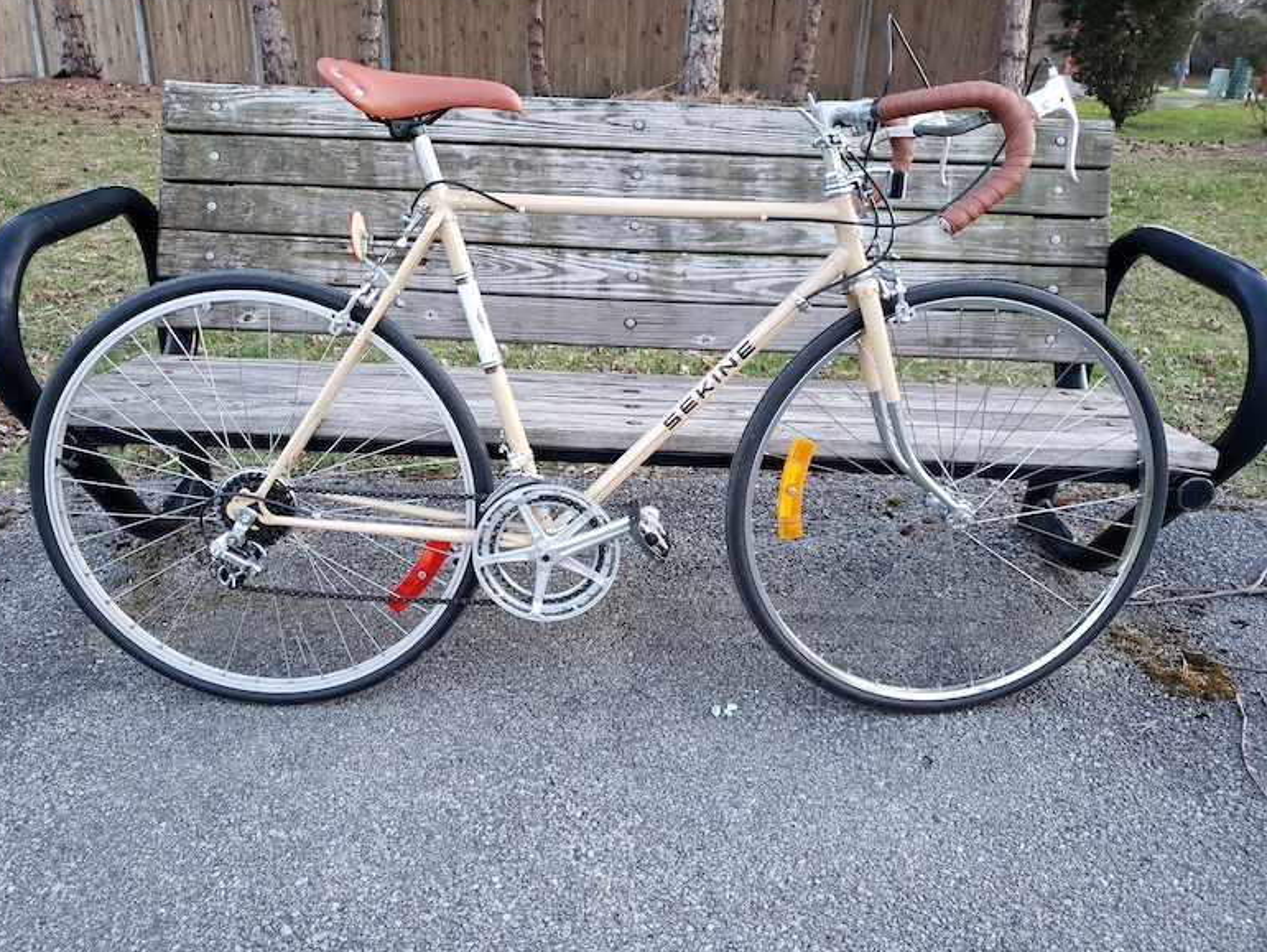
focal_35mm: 27
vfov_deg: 51.4
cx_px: 610
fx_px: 989
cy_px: 473
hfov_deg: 65.3
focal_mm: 4.3
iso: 250
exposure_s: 1/23
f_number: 1.5
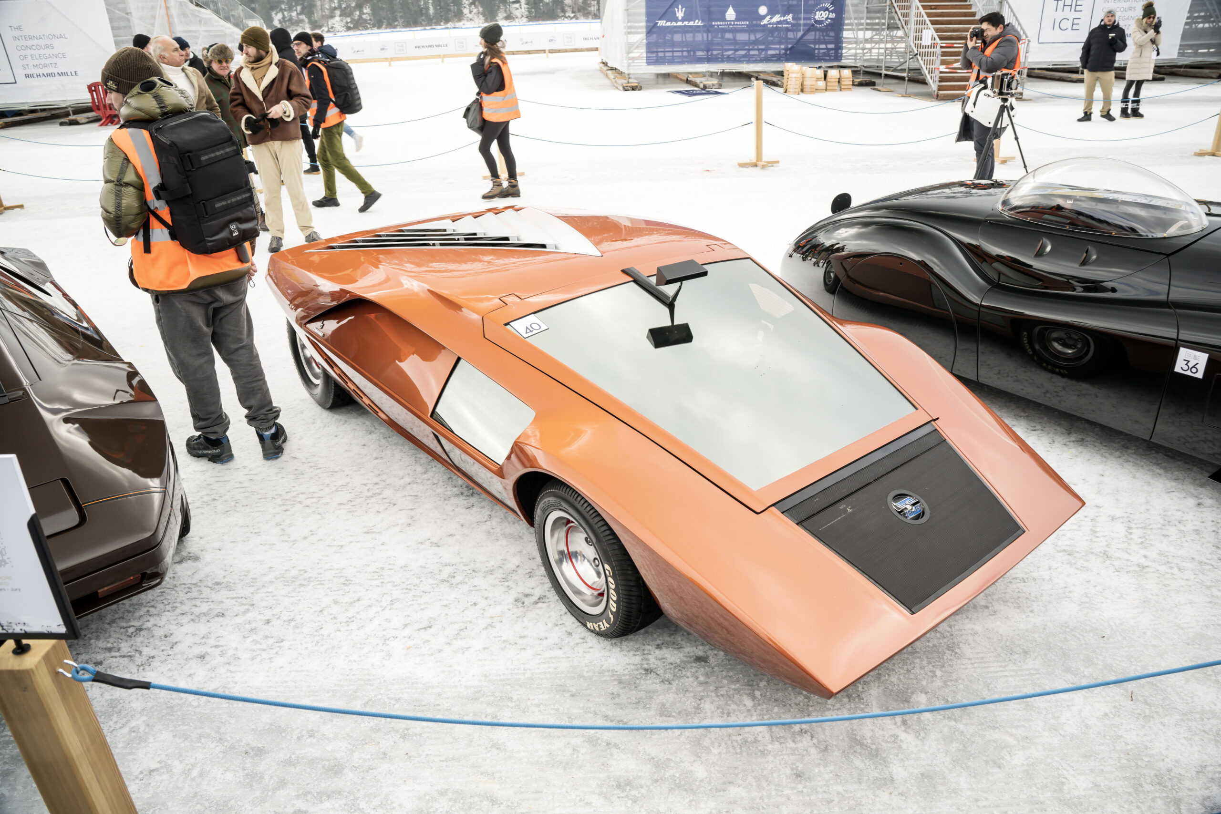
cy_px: 407
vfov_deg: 53.1
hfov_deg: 73.7
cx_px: 610
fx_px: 814
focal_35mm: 24
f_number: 5.6
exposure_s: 1/100
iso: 250
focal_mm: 24
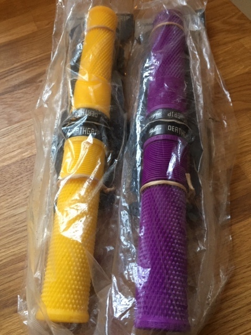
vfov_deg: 61.7
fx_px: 280
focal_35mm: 29
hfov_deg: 48.2
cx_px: 126
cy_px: 168
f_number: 2.2
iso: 250
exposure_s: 1/20
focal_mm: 4.15
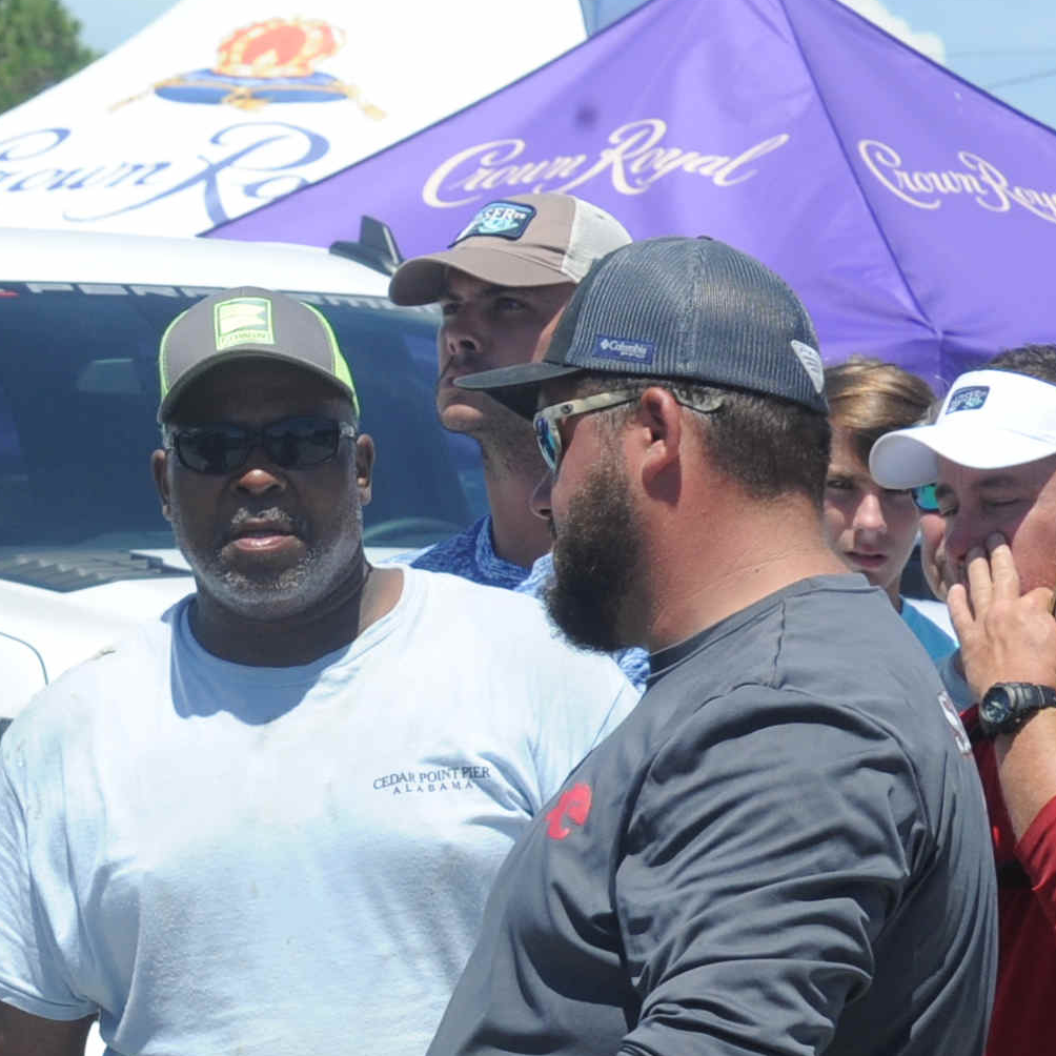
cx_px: -998
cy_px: 1448
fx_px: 9940
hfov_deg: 5.9
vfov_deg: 6.0
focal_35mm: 288
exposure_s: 1/640
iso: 640
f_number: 13
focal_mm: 80
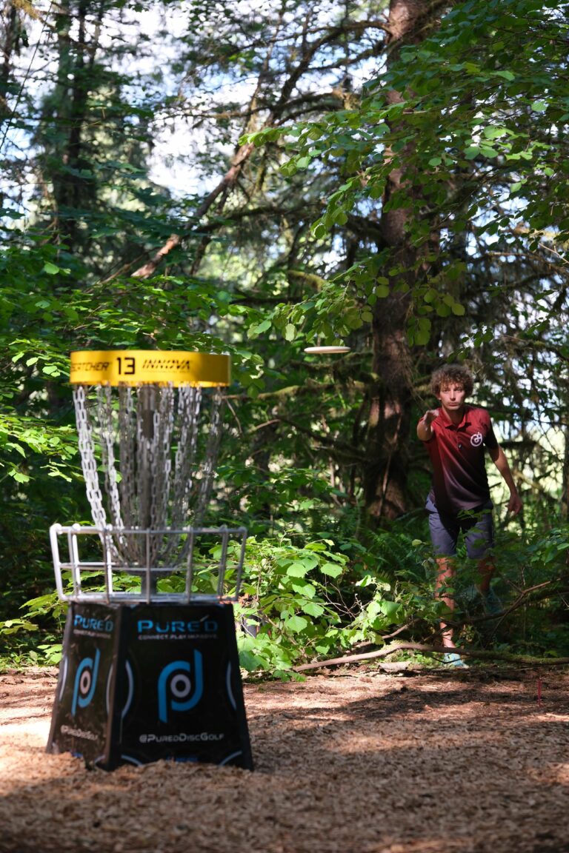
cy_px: 426
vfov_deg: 18.1
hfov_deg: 12.1
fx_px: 2679
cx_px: 284
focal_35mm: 113
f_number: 2.5
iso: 320
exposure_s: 1/140
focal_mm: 75
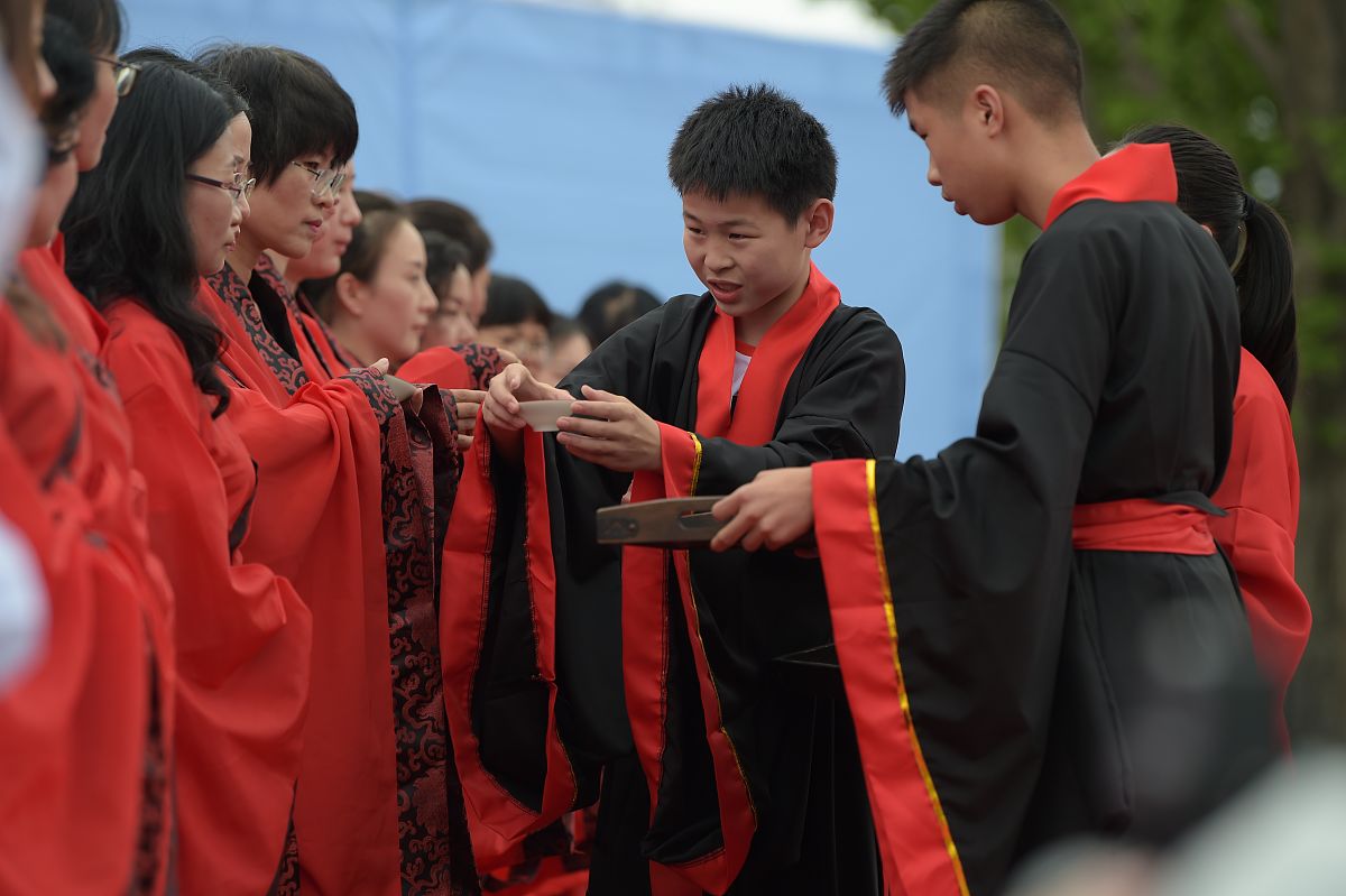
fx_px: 6914
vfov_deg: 7.4
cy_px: 448
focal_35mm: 185
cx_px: 673
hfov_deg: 11.1
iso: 200
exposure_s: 1/800
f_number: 4
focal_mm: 185
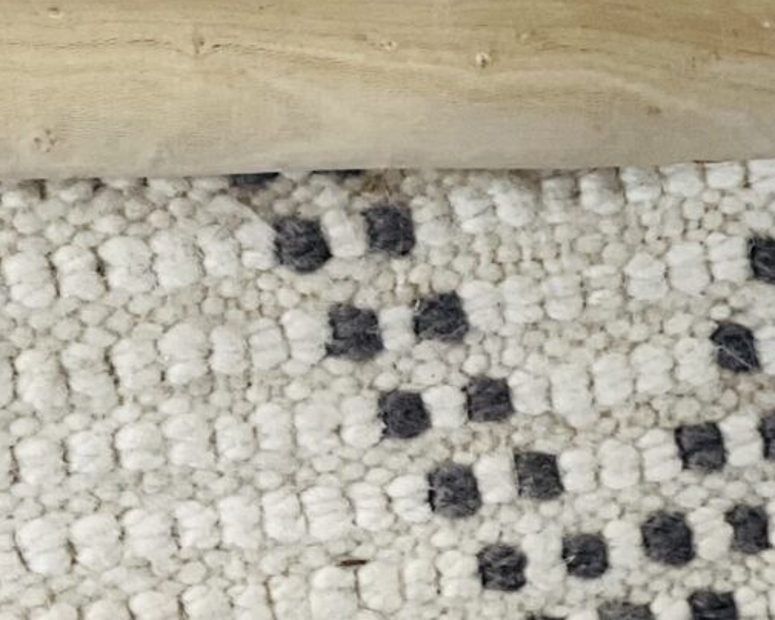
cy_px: 349
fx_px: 5252
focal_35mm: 229
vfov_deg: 6.8
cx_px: -300
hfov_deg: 8.3
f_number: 2.8
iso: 200
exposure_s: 1/33
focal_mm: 9
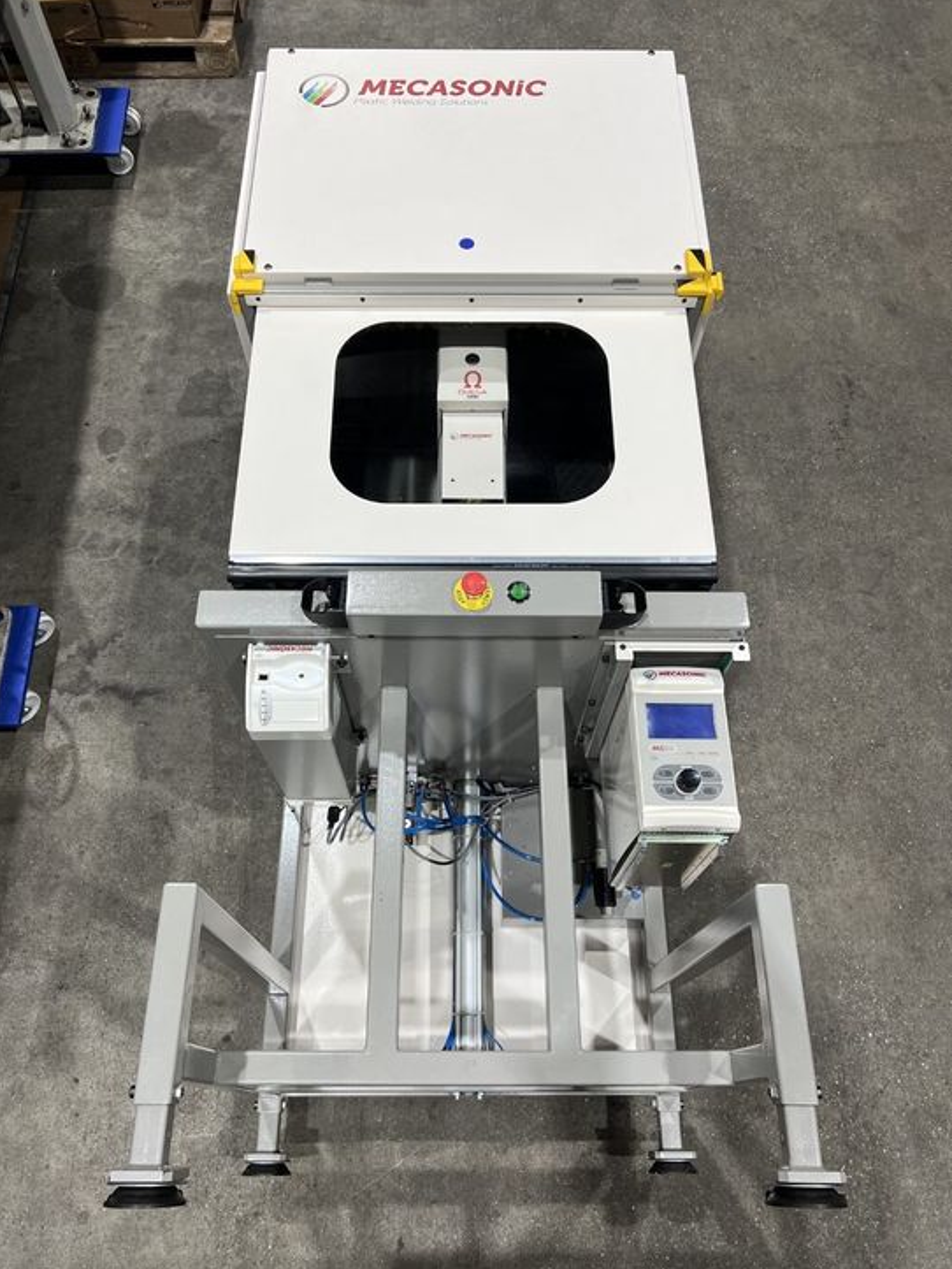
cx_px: 461
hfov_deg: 51.4
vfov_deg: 65.3
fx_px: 989
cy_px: 640
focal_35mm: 27
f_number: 1.5
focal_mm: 5.7
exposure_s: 1/100
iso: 64
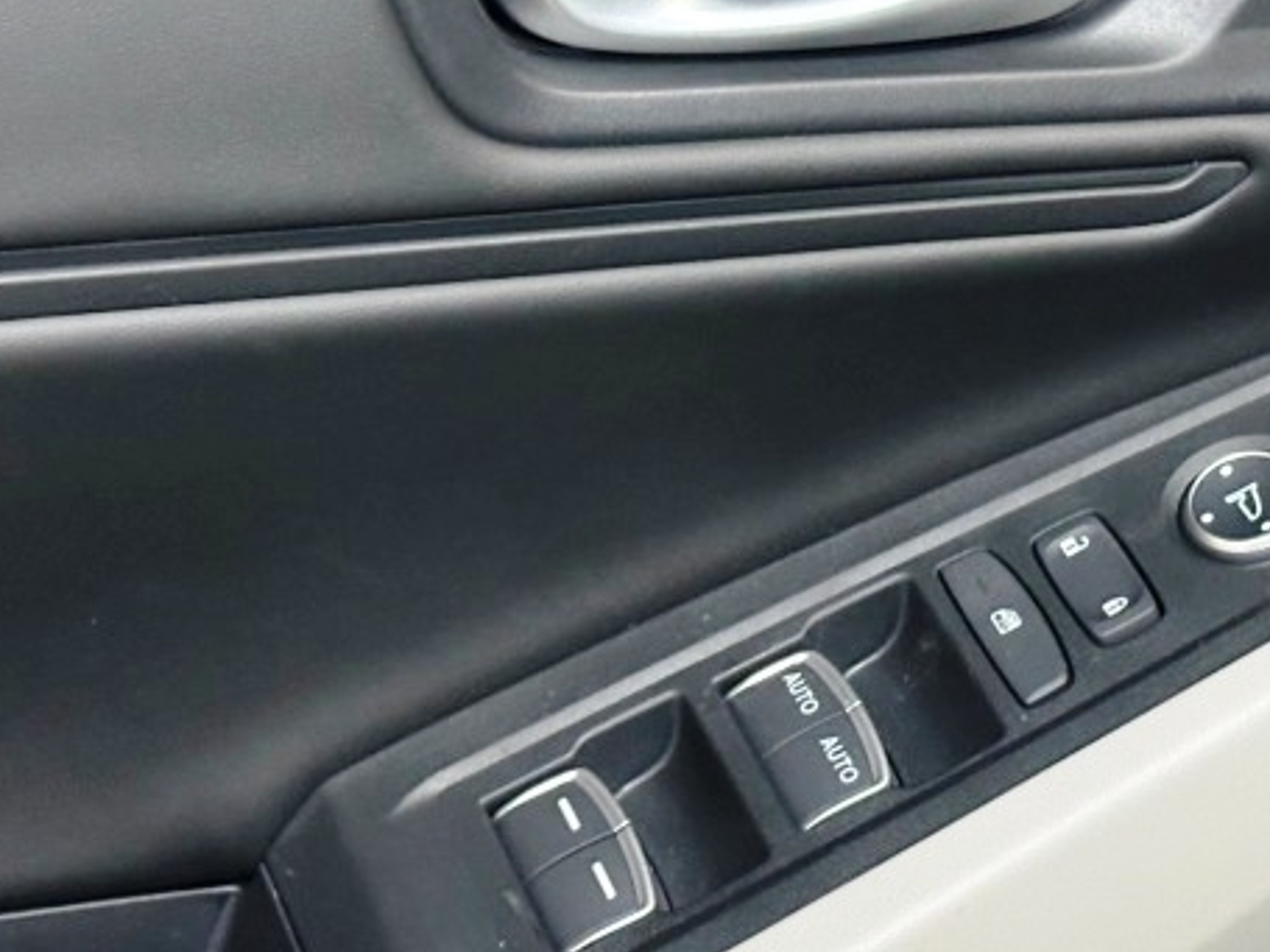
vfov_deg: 13.7
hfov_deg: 18.1
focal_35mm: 108
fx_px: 3961
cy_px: 394
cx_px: 896
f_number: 1.78
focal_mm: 6.86
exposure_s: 1/30
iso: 500
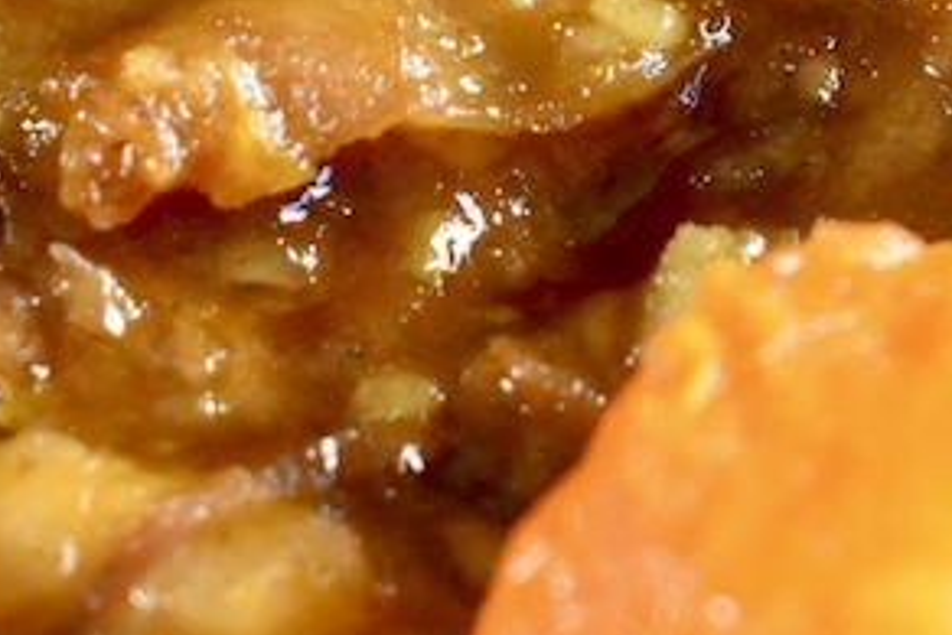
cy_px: -607
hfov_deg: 5.7
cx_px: -349
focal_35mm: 361
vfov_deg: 3.8
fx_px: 9556
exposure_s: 1/100
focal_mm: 55
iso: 3200
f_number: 5.6
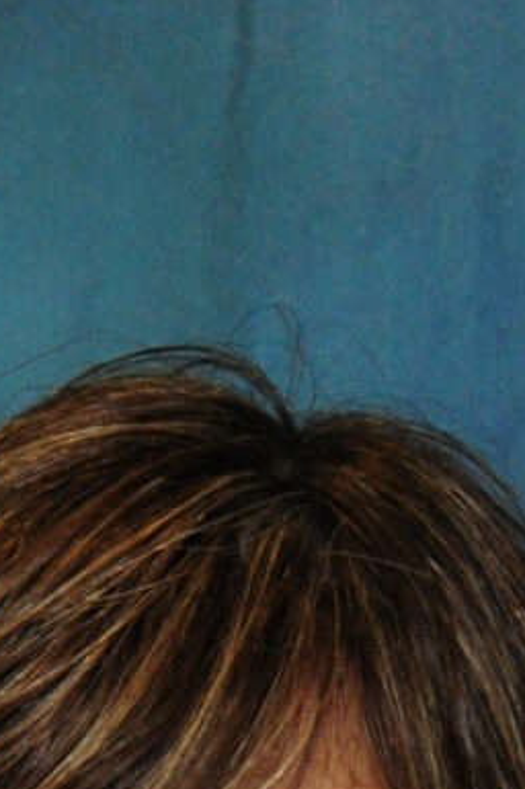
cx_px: 283
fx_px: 9094
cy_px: 2082
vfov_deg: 4.8
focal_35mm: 415
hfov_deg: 3.3
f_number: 7.1
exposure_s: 1/100
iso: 800
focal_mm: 52
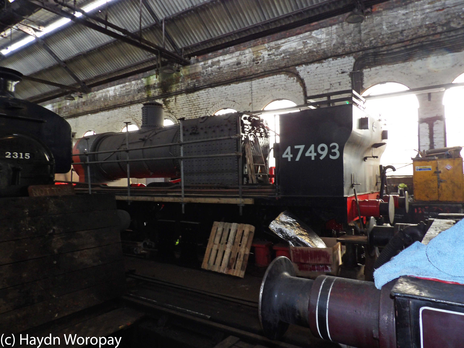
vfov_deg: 56.8
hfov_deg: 71.6
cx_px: 232
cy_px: 174
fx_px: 322
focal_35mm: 24
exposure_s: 1/29
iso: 232
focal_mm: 4.3
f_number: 3.2
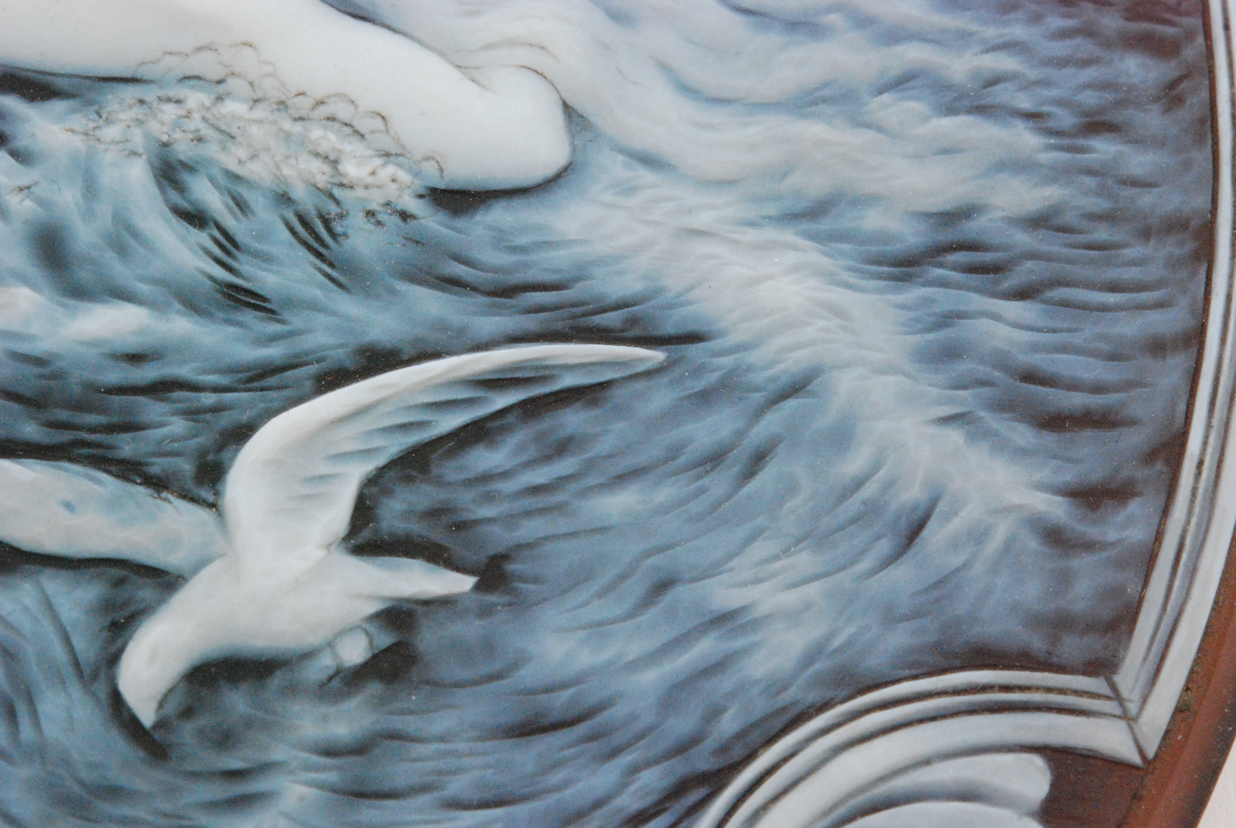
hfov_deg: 22.6
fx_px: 3094
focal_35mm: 90
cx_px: 618
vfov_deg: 15.2
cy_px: 414
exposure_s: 1/10
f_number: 16
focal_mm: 60
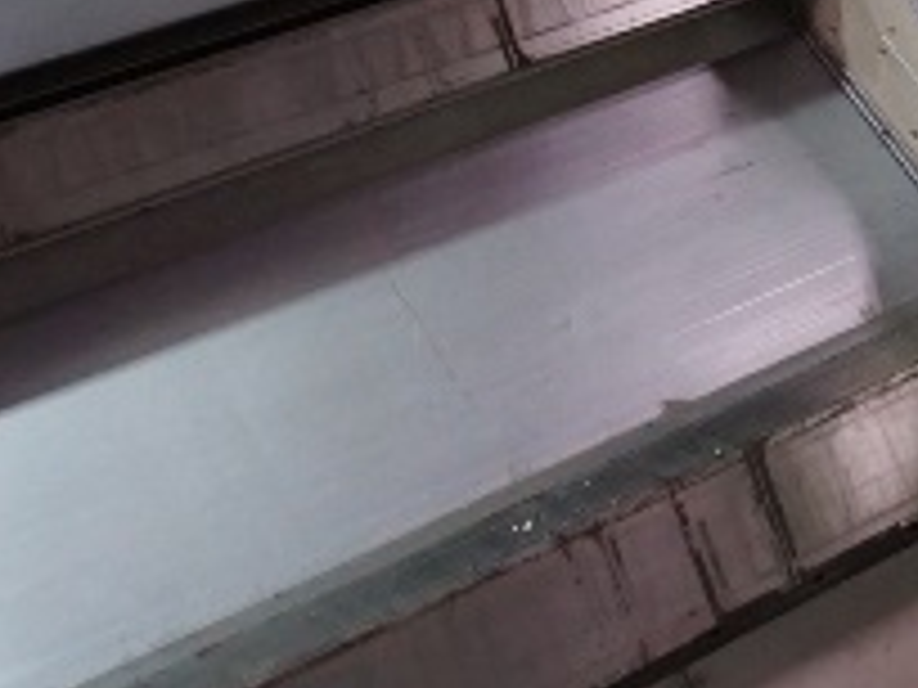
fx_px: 3076
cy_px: -794
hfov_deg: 15.5
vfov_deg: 11.3
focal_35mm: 116
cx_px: 1431
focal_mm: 16
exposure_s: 1/160
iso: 1600
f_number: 3.5
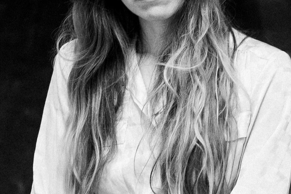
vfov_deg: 12.4
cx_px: 130
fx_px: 889
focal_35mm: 110
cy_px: 58
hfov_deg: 18.6
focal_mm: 50
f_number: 2.5
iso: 800
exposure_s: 1/125
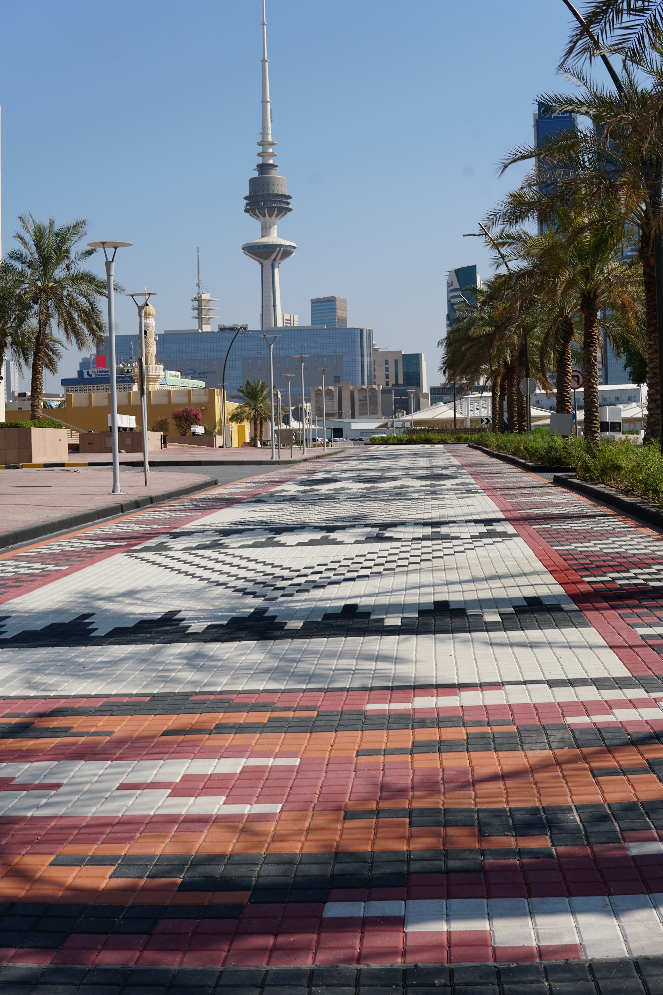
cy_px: 498
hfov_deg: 29.9
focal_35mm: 45
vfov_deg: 43.6
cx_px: 332
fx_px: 1243
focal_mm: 30
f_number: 11
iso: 100
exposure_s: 1/200
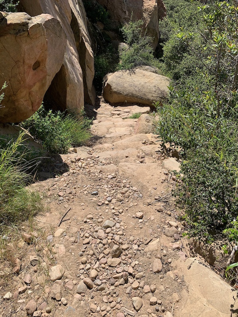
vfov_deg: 67.3
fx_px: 238
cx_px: 119
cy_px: 158
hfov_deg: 53.1
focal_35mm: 26
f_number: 1.8
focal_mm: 4.25
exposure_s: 1/1916
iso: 25
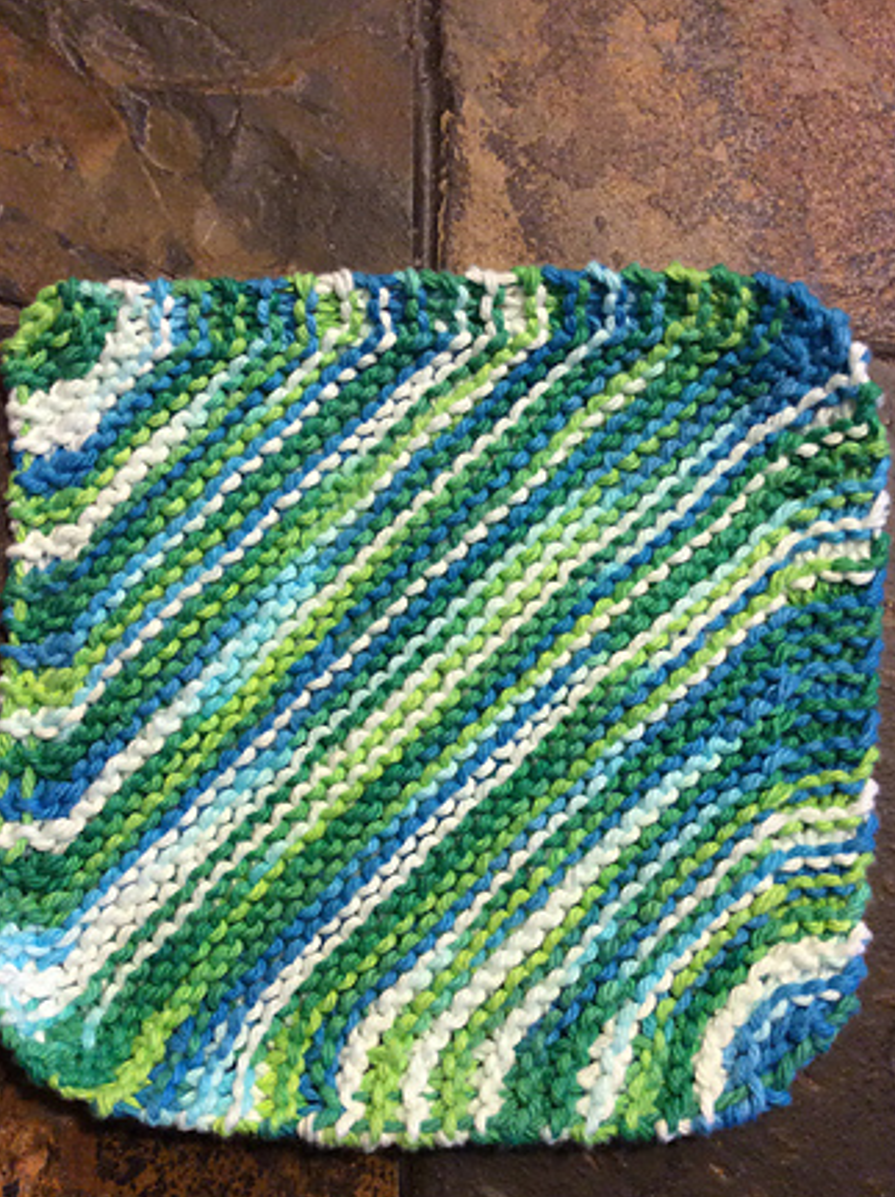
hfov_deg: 38.6
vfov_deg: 50.1
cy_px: 643
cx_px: 445
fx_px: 1278
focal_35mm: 37
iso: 160
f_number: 2.4
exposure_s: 1/24
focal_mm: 3.3
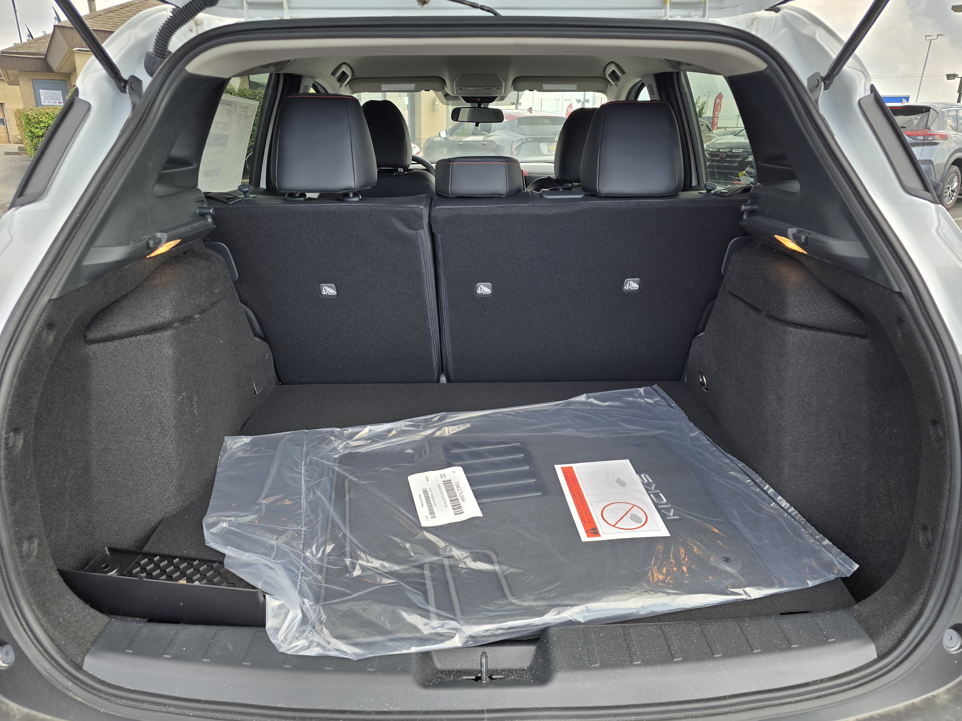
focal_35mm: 23
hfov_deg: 73.9
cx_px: 481
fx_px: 639
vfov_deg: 58.9
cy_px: 360
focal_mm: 6.3
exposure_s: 1/180
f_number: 1.7
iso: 16
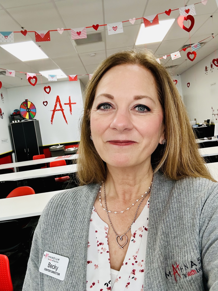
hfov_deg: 46.8
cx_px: 109
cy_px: 146
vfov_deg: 60.0
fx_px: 252
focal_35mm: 30
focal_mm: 2.69
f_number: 1.9
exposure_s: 1/60
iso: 80
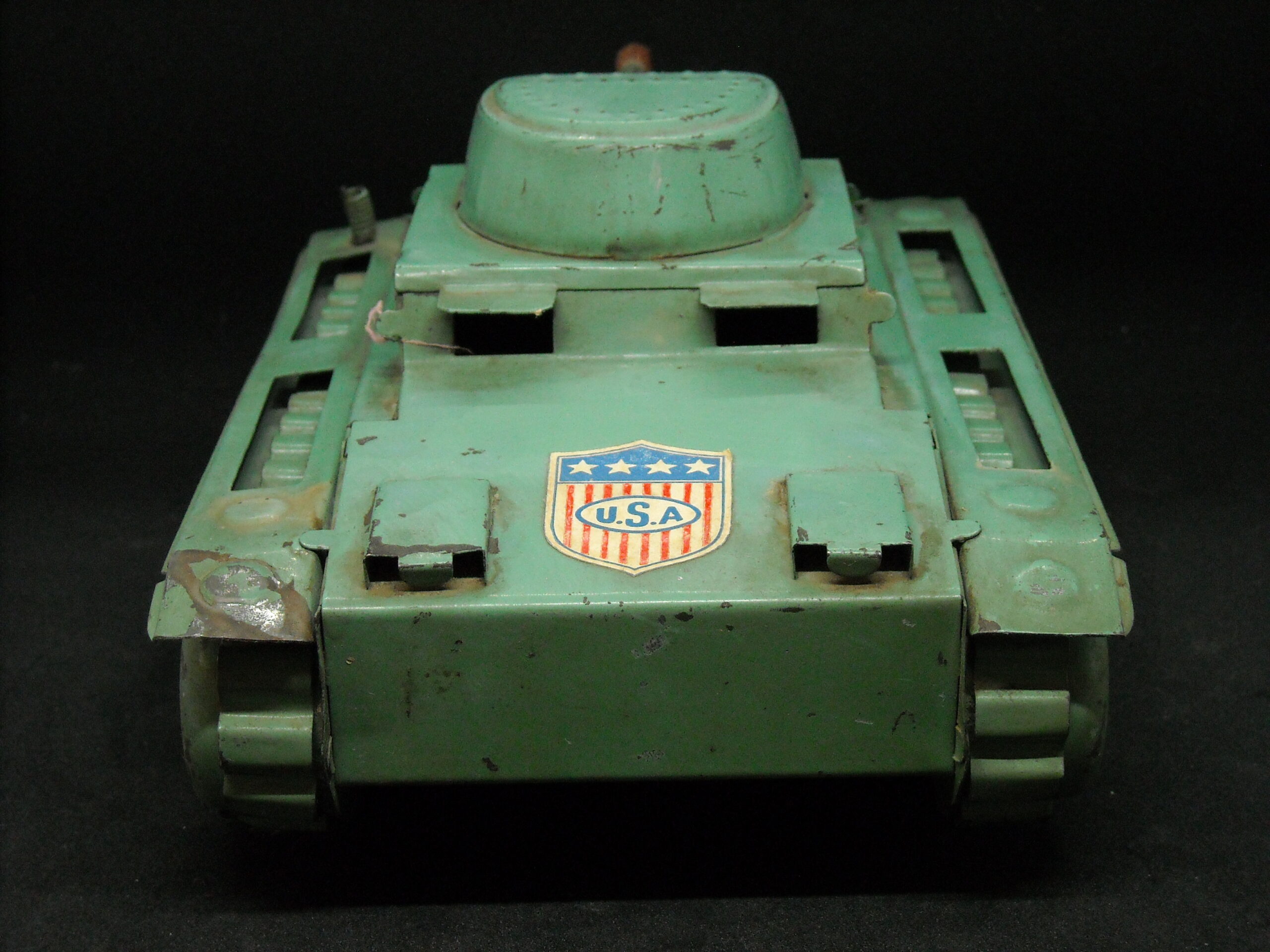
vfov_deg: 19.4
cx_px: 635
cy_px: 476
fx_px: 2788
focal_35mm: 76
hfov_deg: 25.7
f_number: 3.9
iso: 400
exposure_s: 1/52
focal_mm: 12.3
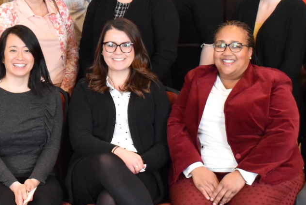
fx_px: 1131
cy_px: -7
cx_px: -49
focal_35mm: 133
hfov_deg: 14.9
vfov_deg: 10.2
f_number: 3.8
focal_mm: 22
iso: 1600
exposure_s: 1/60
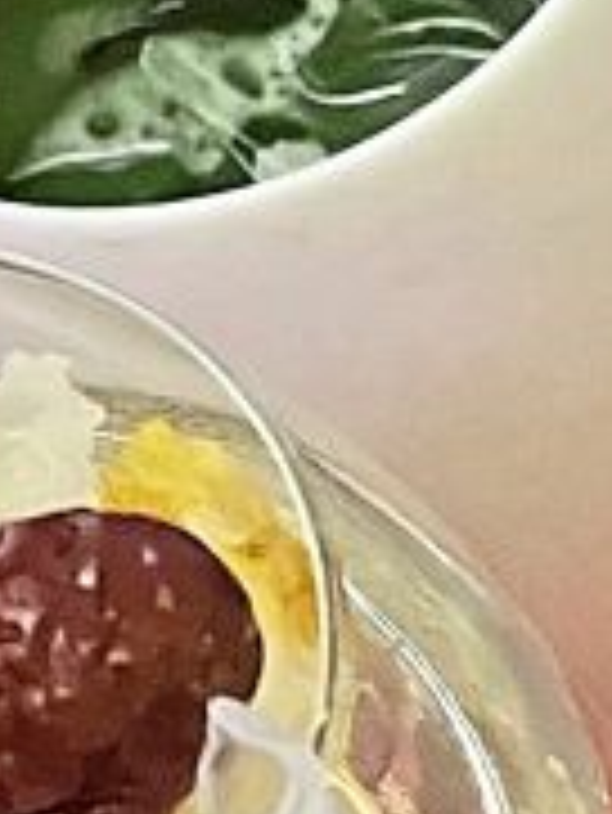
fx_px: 4191
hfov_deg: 8.1
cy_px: 18
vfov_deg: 11.0
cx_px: -414
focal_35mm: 178
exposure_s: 1/29
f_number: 1.6
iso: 1000
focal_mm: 5.1
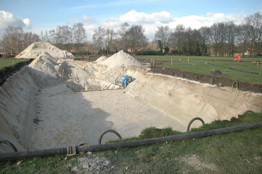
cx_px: 131
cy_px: 87
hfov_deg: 35.1
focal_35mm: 57
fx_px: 414
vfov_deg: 23.7
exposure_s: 1/320
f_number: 9
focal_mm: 38
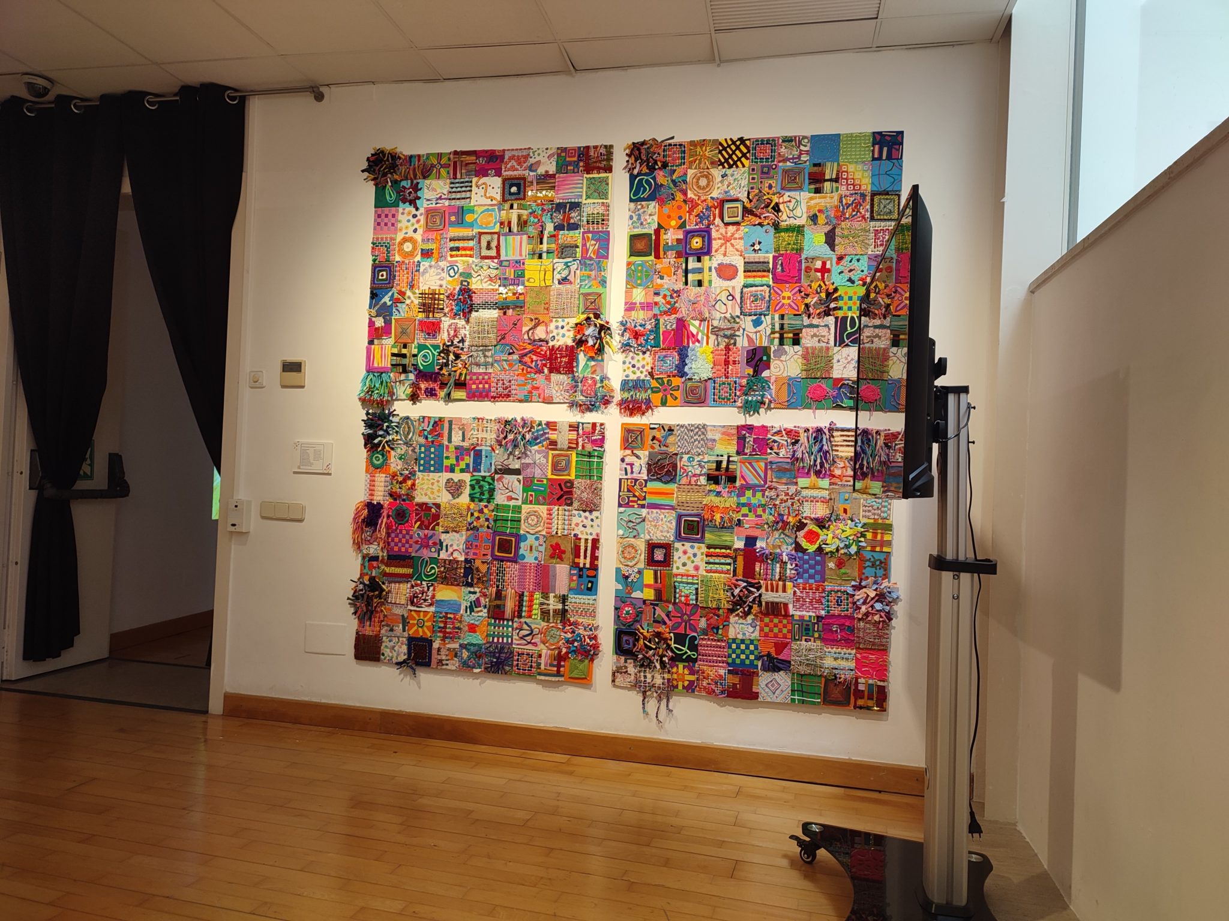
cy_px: 460
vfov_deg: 54.9
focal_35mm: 25
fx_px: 888
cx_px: 614
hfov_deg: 69.4
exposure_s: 1/33
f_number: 1.9
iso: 206
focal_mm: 6.04
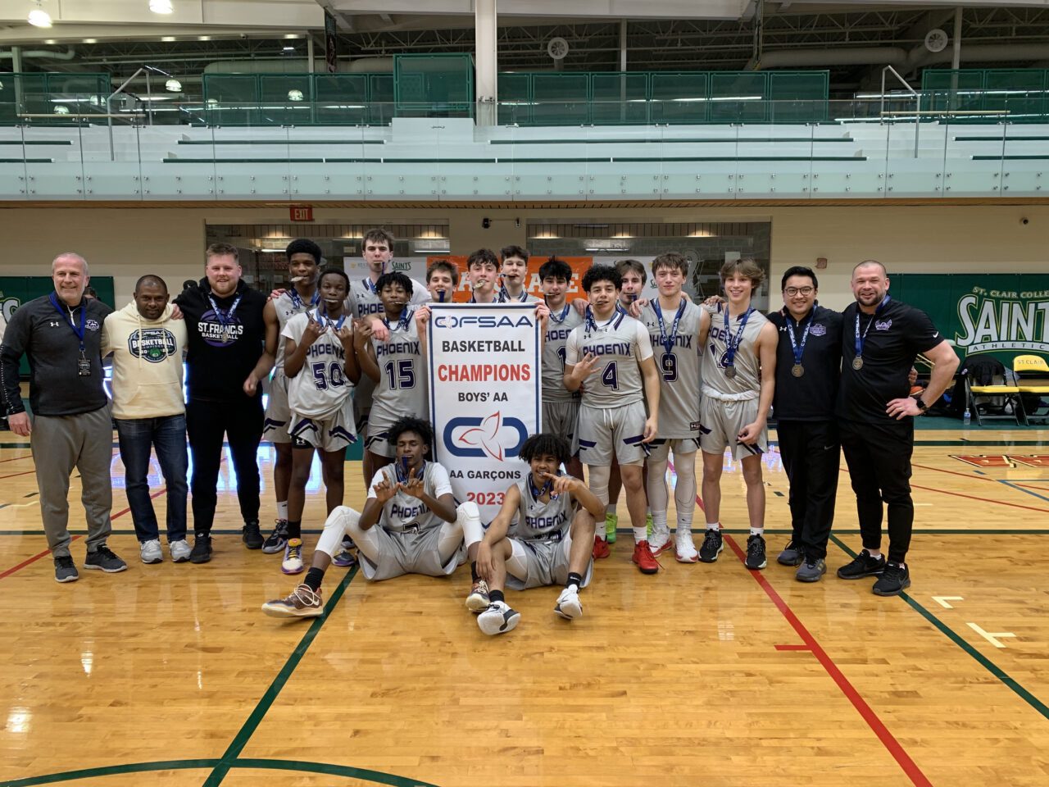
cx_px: 524
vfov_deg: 53.1
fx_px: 788
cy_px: 394
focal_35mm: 26
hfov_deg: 67.3
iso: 64
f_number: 1.8
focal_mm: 4.25
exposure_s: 1/60
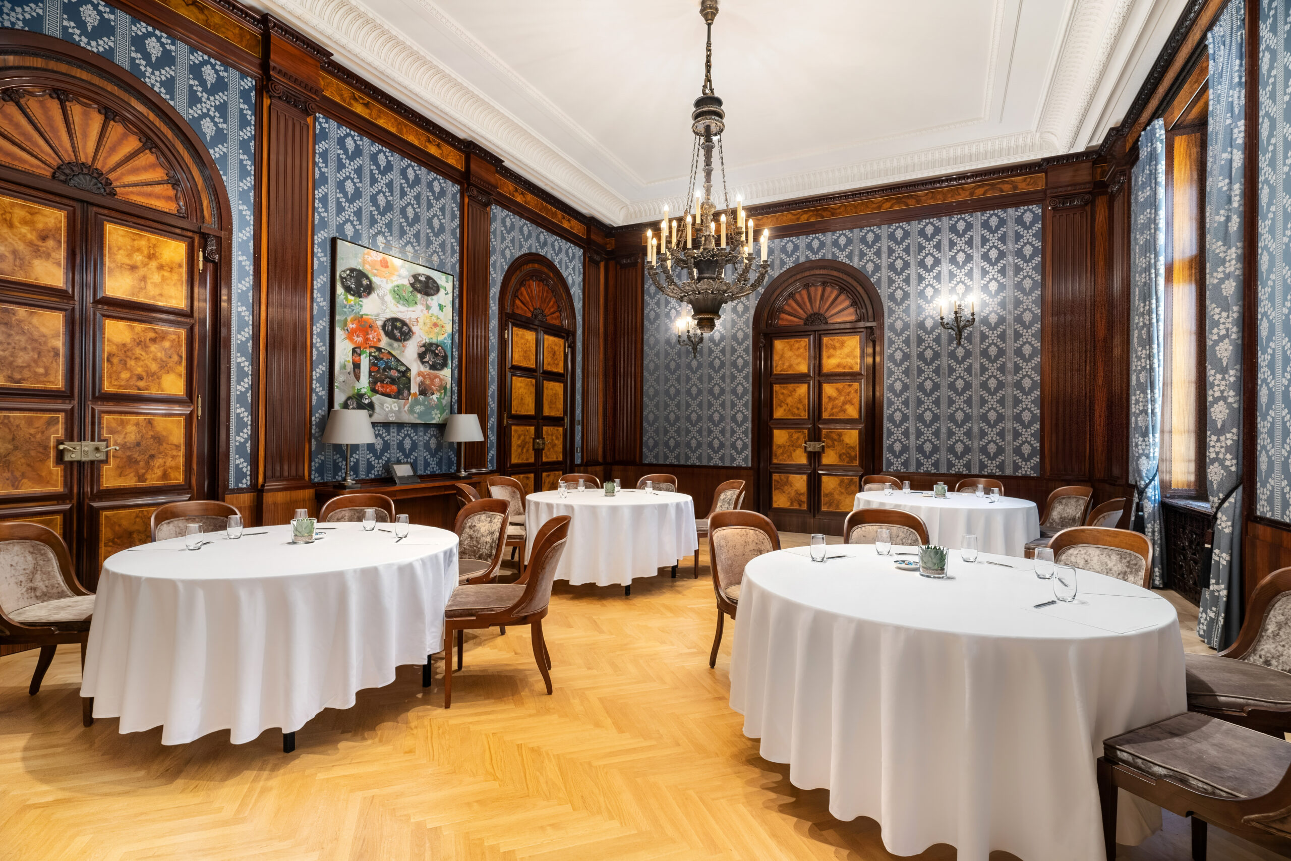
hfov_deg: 93.3
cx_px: 646
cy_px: 430
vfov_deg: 70.4
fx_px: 610
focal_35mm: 17
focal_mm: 17
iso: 100
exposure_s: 8
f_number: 5.6
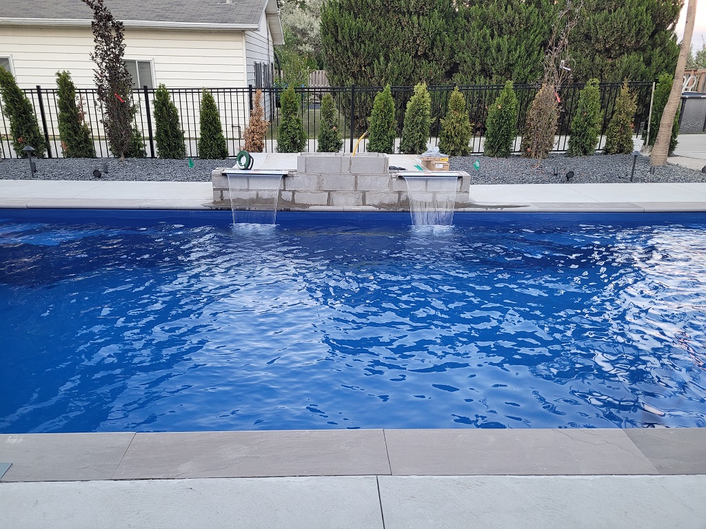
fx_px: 530
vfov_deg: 53.1
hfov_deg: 67.3
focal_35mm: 26
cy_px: 264
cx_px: 353
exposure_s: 1/120
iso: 160
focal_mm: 5.4
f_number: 1.8
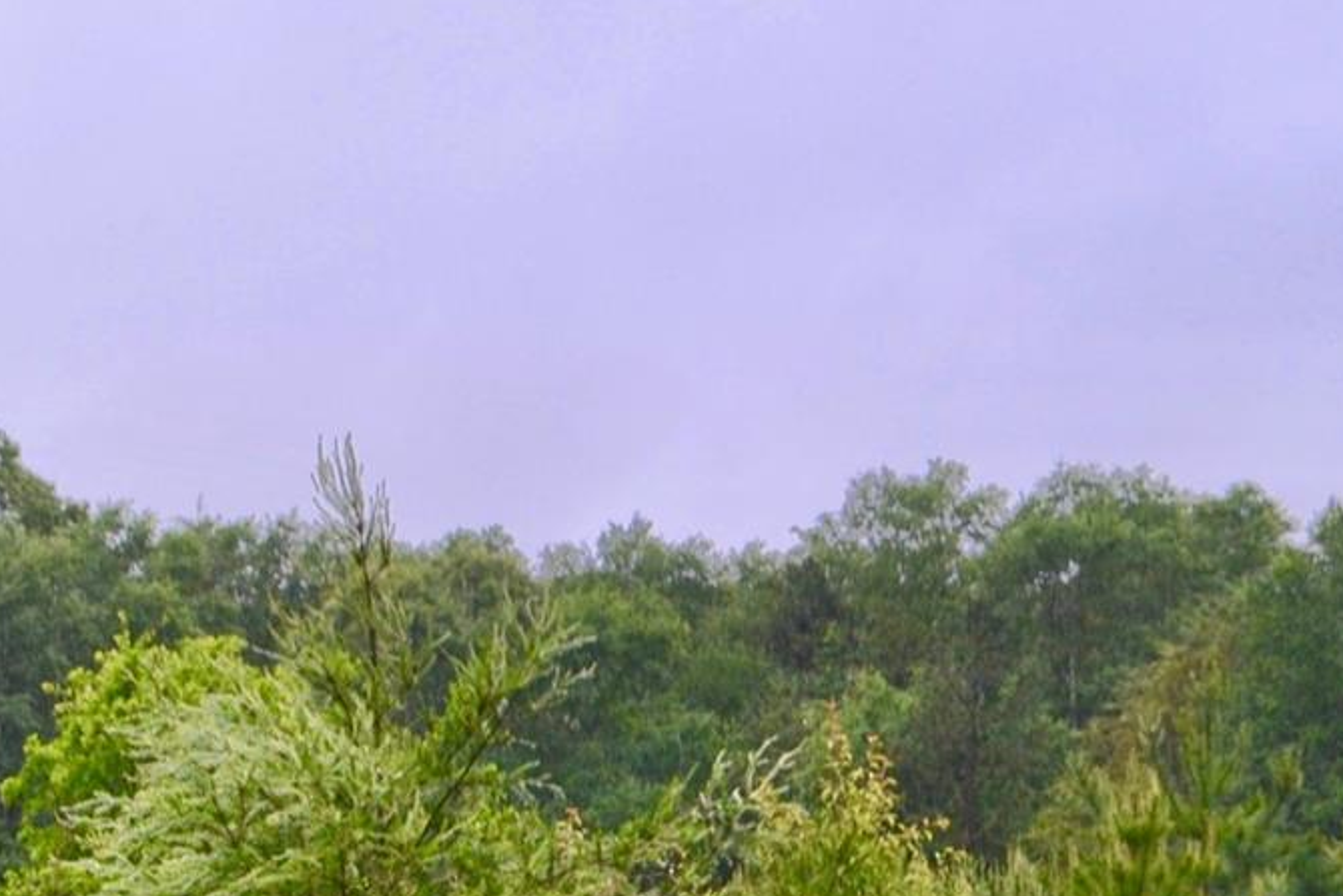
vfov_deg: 12.0
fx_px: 4104
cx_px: -331
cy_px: 1234
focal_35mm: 110
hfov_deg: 17.6
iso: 220
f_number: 5.6
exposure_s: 1/125
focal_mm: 24
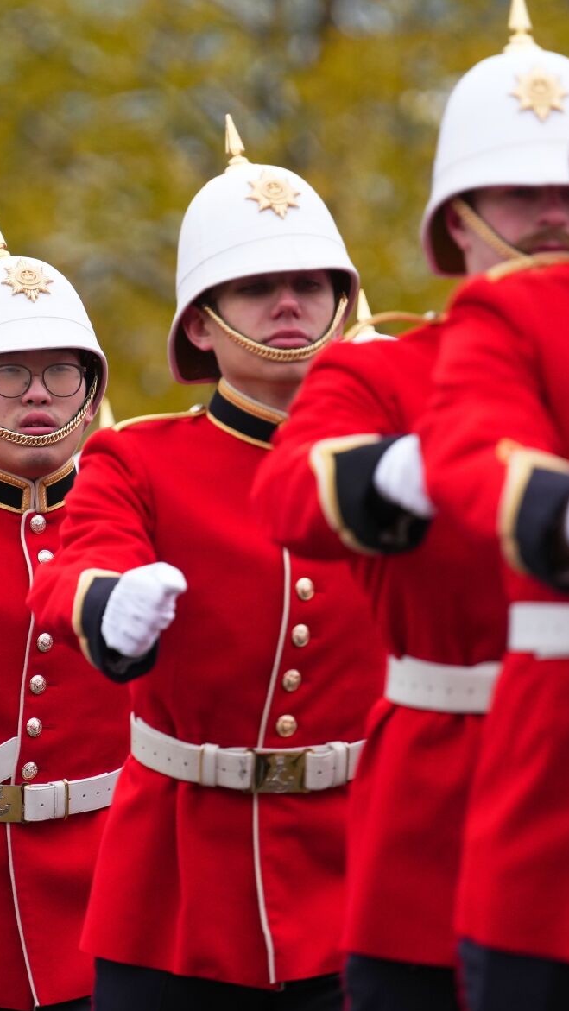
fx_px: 9894
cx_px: 161
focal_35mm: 369
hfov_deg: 3.3
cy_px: 506
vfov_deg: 5.9
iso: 1600
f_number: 4
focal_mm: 234
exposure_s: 1/1600
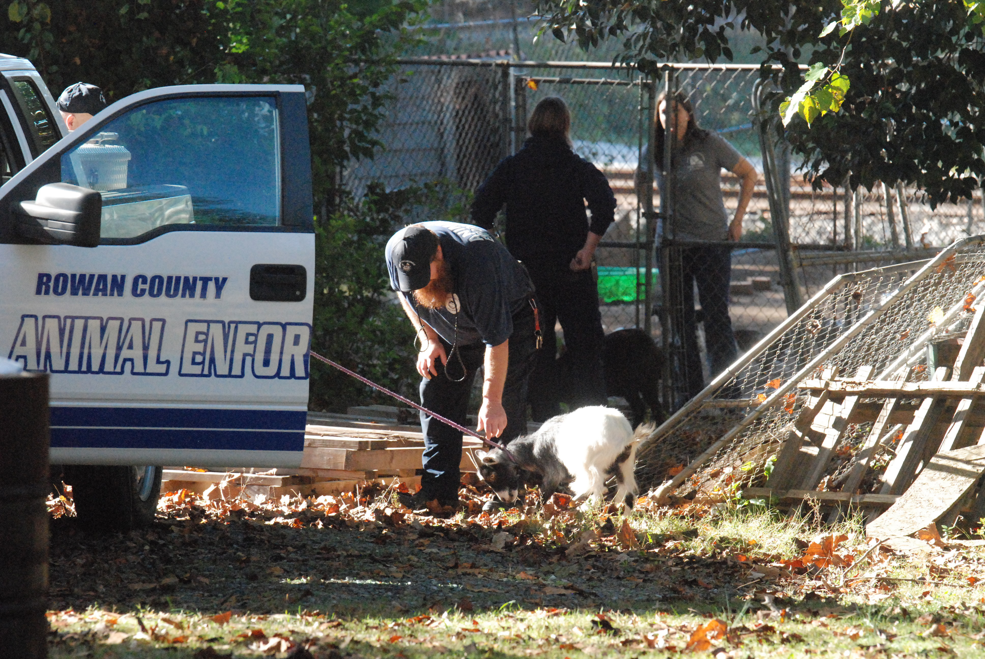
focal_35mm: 300
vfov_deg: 4.6
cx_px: 492
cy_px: 330
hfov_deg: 6.9
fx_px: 8218
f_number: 5
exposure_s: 1/1600
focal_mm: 200
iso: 3200
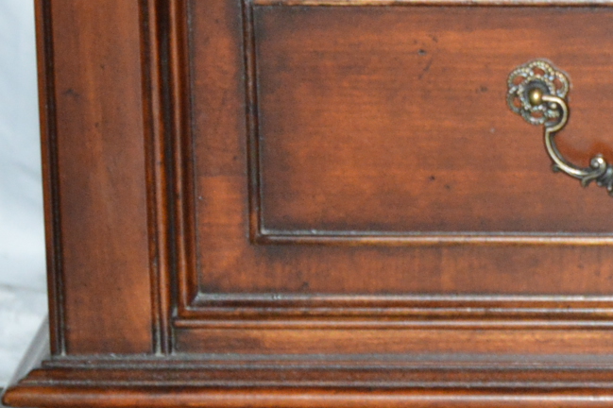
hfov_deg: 6.9
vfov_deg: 4.7
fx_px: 4969
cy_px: 246
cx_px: 1126
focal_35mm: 292
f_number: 5
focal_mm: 42
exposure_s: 1/60
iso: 800
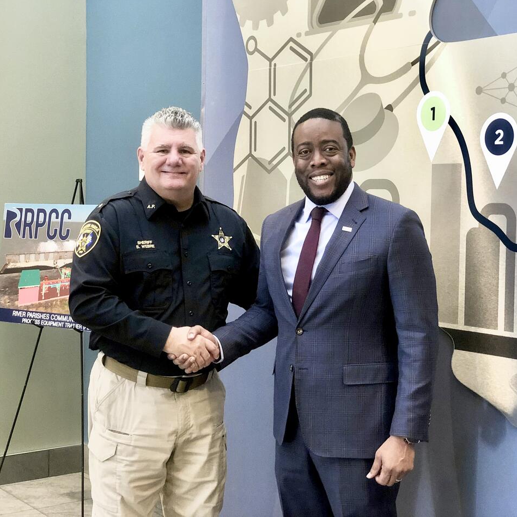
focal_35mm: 62
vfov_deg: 27.7
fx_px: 1048
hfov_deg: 27.7
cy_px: 256
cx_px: 234
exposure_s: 1/20
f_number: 2.4
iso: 160
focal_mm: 6
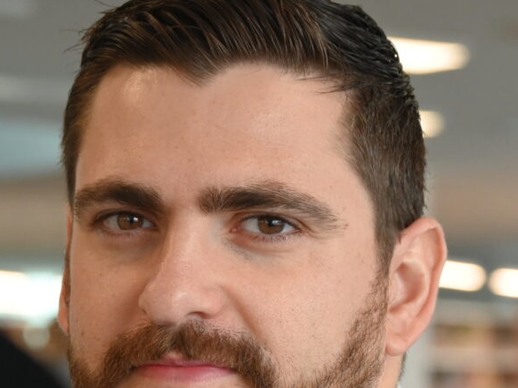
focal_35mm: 207
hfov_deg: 9.6
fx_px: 3098
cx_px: 264
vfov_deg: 7.1
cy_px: 538
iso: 3200
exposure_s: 1/250
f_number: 6.3
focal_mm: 82
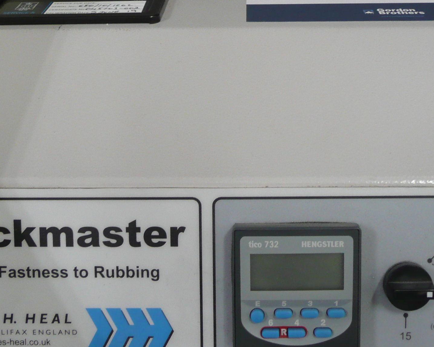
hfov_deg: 38.0
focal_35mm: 49
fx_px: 629
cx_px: 242
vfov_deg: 30.8
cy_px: 163
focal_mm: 4.6
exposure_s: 1/13
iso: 200
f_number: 3.3
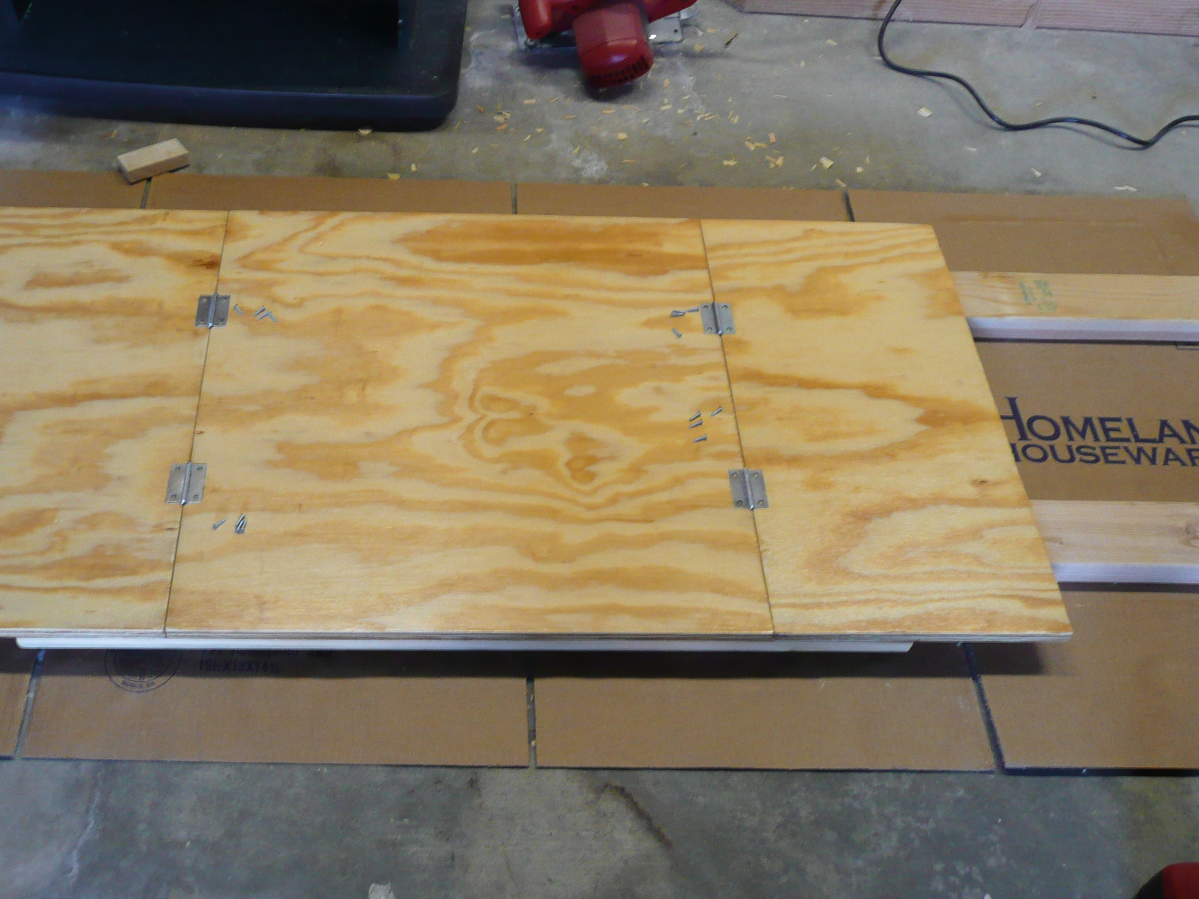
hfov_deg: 50.9
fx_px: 1247
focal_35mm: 36
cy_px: 402
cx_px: 466
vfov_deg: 39.6
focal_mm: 4.6
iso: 200
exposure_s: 1/10
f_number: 3.3
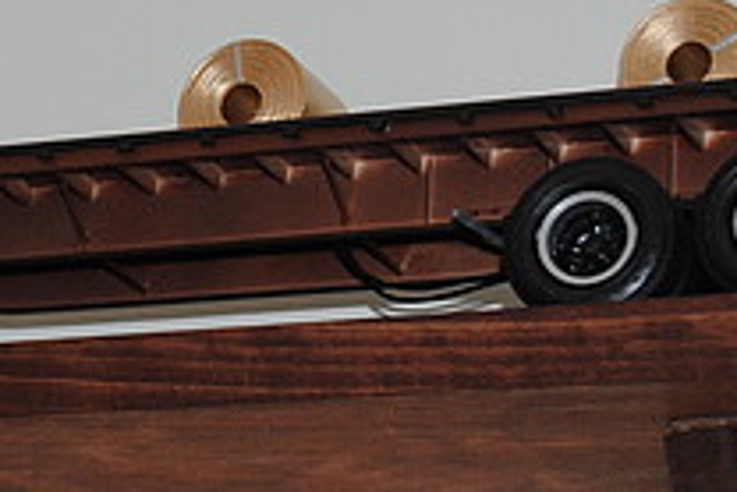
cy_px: 172
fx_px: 4015
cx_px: -30
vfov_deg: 7.0
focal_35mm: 196
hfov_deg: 10.4
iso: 400
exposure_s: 1/60
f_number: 5
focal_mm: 34
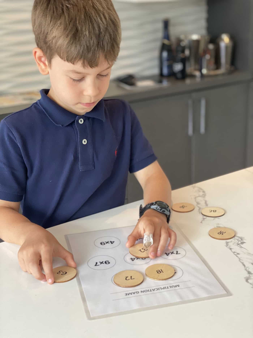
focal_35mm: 52
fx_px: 507
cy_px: 169
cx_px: 126
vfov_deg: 36.8
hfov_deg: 28.0
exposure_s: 1/60
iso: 160
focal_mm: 6
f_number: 2
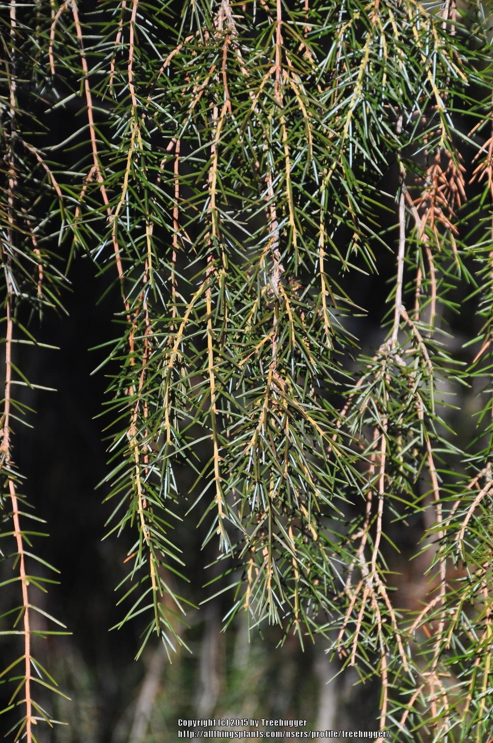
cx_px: 246
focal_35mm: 300
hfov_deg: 4.6
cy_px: 372
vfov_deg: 6.9
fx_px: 6179
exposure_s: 1/60
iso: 400
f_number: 8
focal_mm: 200
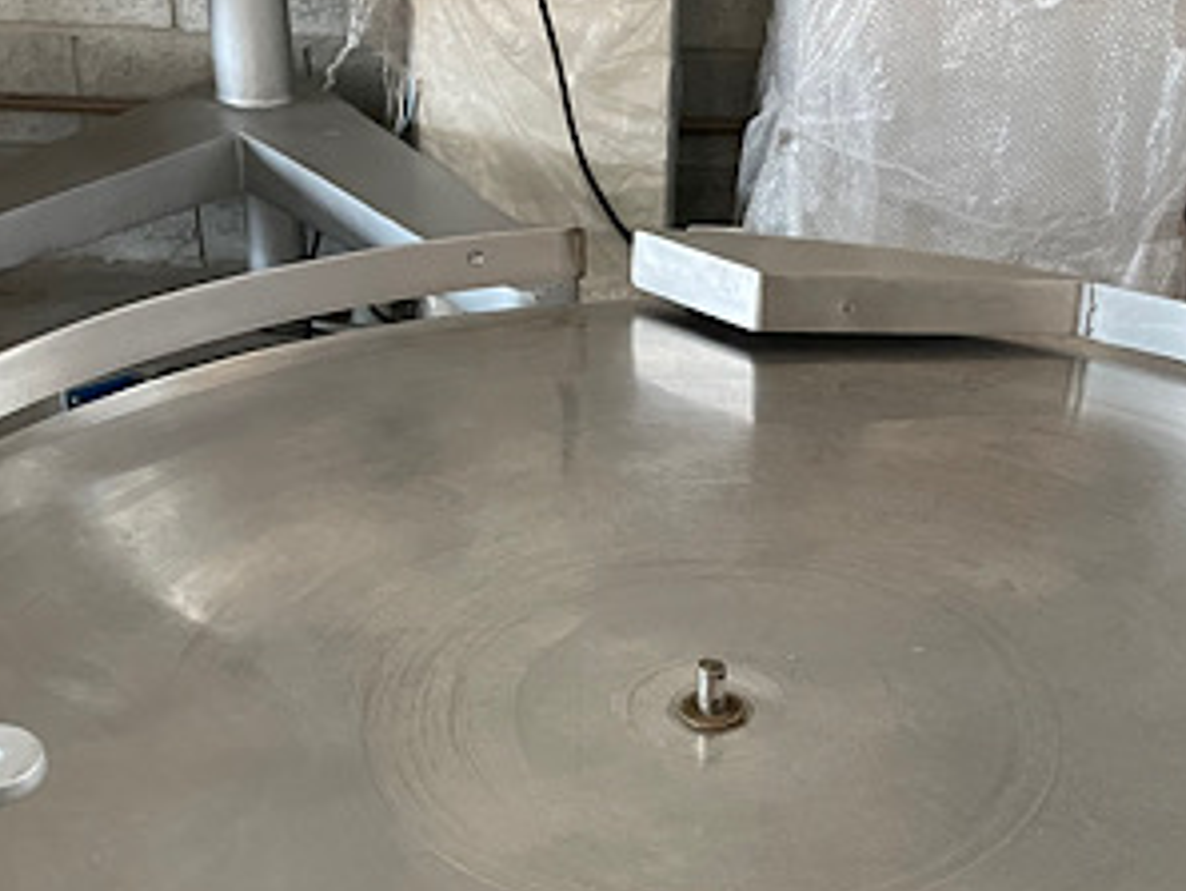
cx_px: 691
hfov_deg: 34.3
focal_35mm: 56
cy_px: 843
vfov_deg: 25.1
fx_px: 1919
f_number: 1.6
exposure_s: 1/30
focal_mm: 4.2
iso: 500
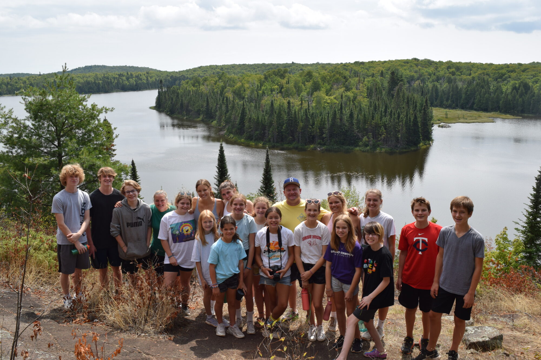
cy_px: 180
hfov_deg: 59.5
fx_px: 473
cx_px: 270
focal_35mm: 32
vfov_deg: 41.7
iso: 200
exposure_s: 1/400
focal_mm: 21
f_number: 10
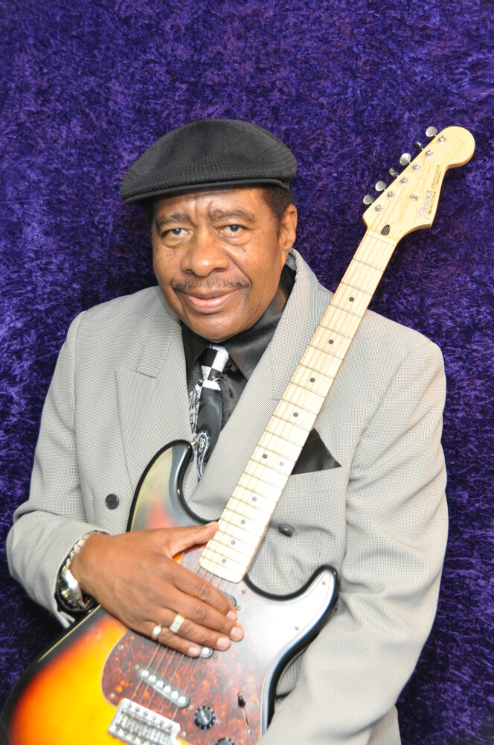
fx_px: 1548
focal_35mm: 75
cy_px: 372
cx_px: 247
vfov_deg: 27.0
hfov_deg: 18.1
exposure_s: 1/60
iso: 800
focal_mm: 50
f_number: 4.8
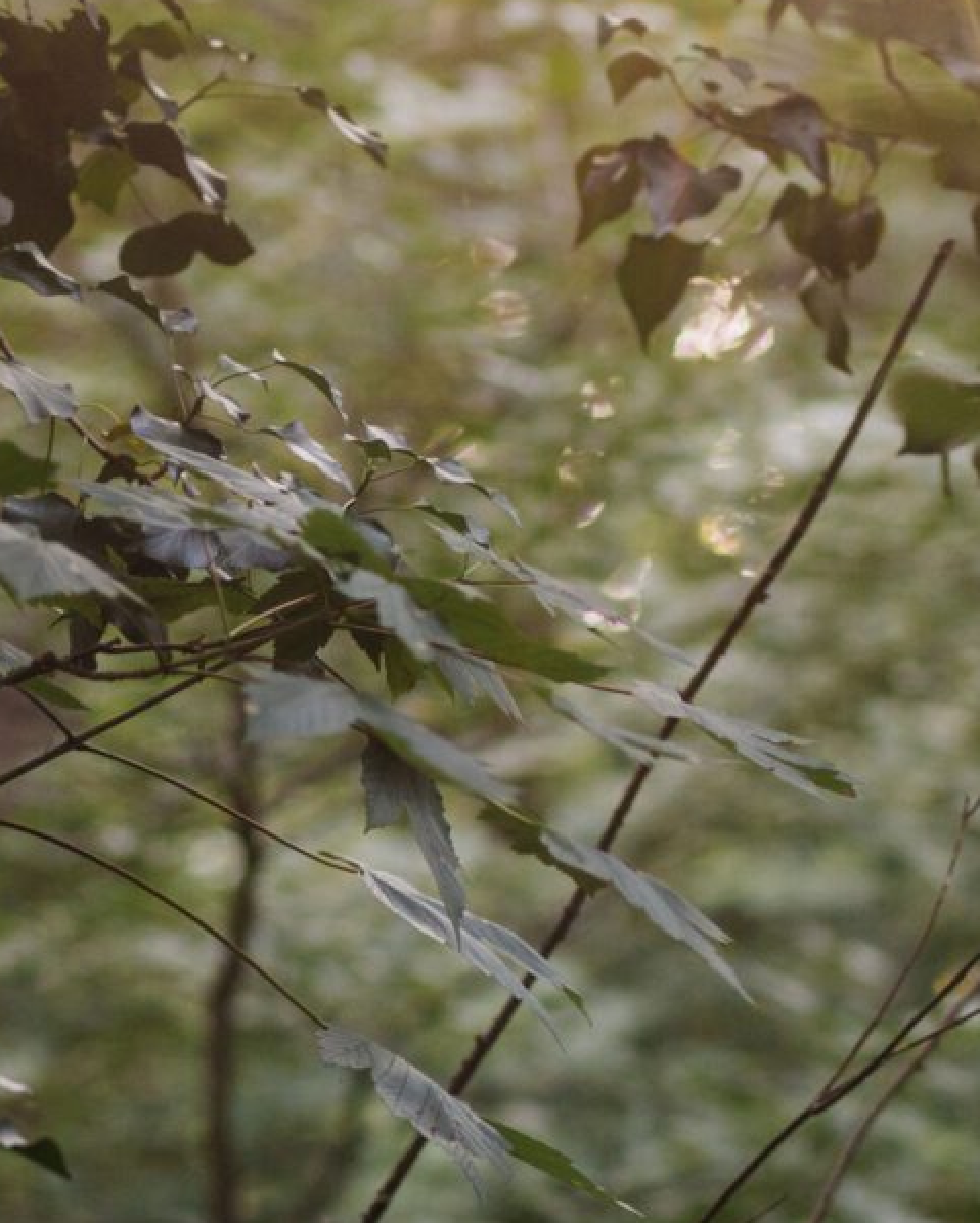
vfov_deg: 7.3
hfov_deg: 5.9
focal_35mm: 264
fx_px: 9564
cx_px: 710
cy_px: 818
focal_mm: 85
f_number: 2.2
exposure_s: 1/250
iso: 500
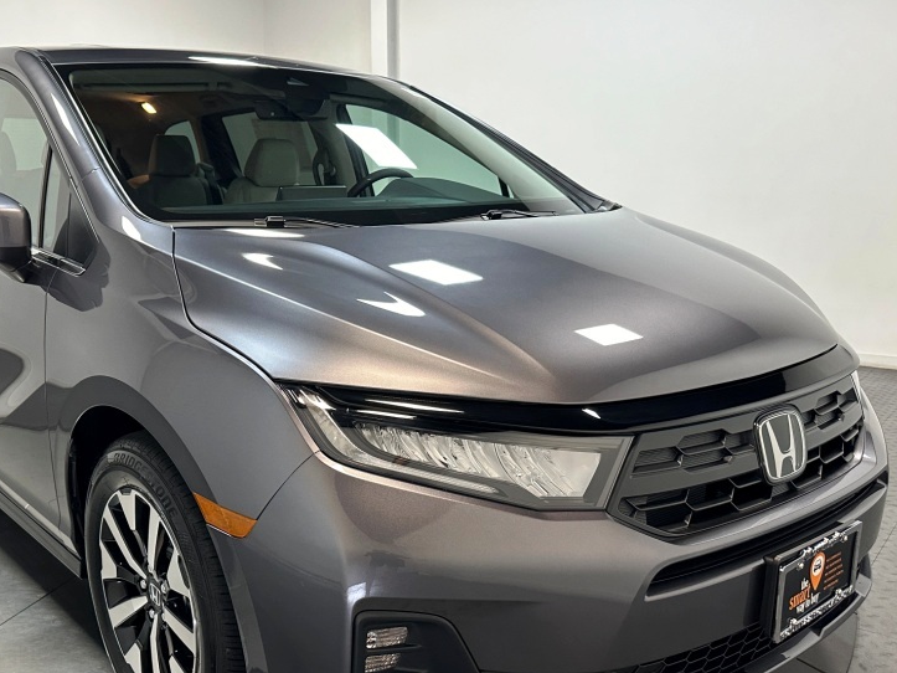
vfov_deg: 41.5
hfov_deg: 53.6
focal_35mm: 34
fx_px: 881
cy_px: 417
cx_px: 362
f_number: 1.78
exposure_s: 1/60
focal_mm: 6.86
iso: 320
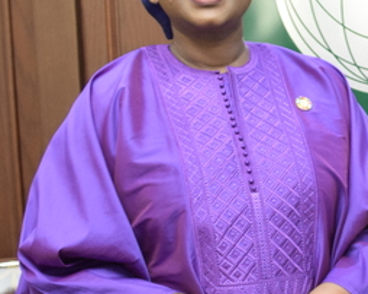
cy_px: 224
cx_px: 503
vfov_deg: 15.0
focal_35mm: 102
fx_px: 1110
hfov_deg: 17.4
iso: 1400
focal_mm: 18
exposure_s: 1/60
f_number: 3.5
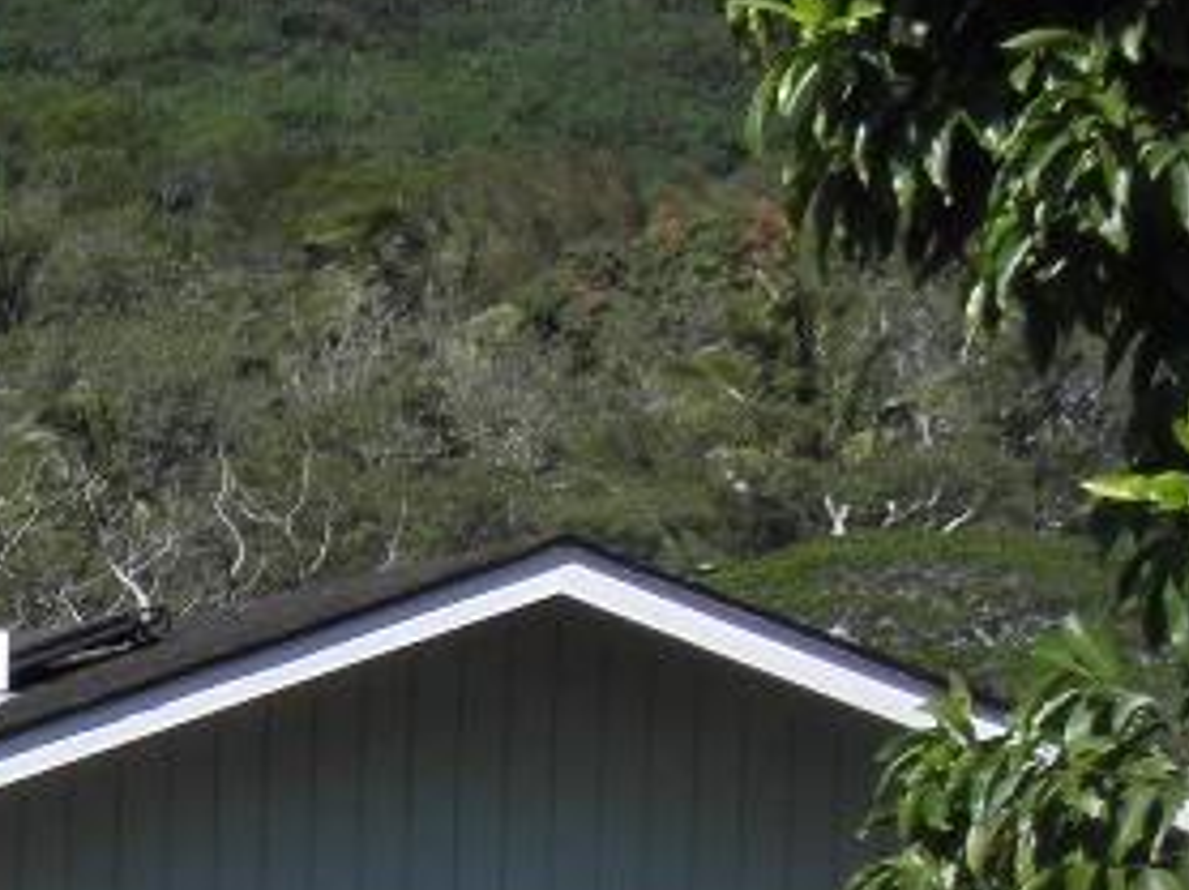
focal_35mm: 235
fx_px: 8065
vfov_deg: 6.2
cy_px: 1690
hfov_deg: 8.0
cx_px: -1223
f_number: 5.6
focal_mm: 9.22
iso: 64
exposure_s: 1/320
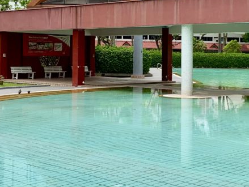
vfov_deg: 20.6
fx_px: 511
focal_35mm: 71
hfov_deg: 27.3
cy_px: 50
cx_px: 145
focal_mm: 4.25
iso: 25
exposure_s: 1/3937
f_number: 1.8
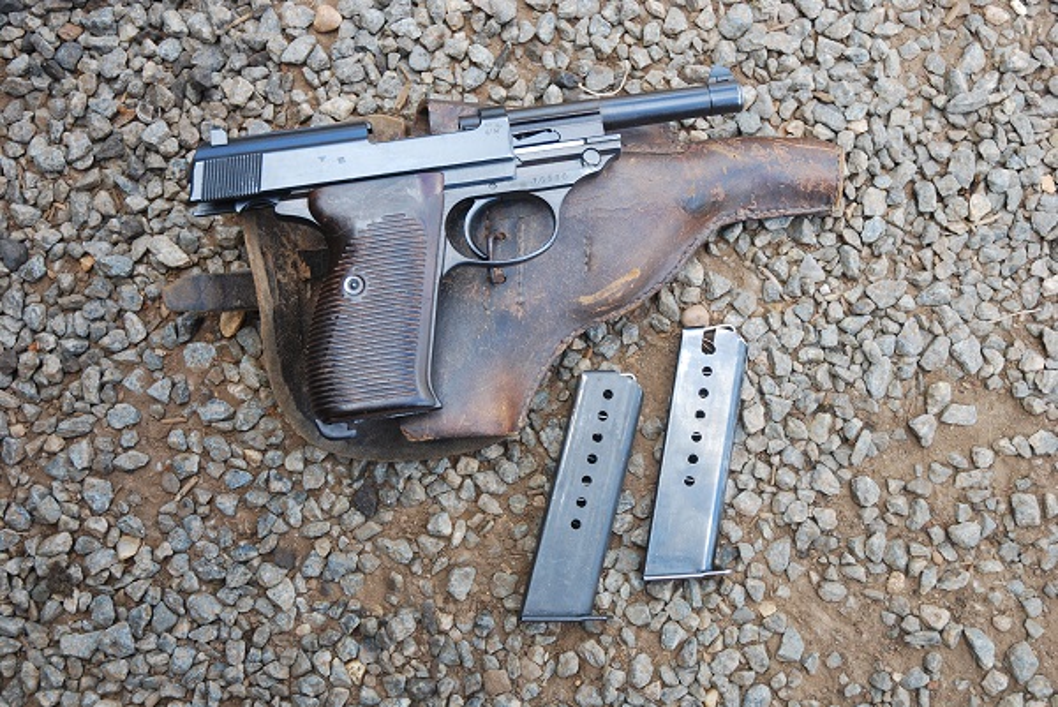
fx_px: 1544
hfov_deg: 37.8
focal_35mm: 52
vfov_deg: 25.8
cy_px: 354
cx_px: 529
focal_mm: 35
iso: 200
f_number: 5
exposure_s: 1/100
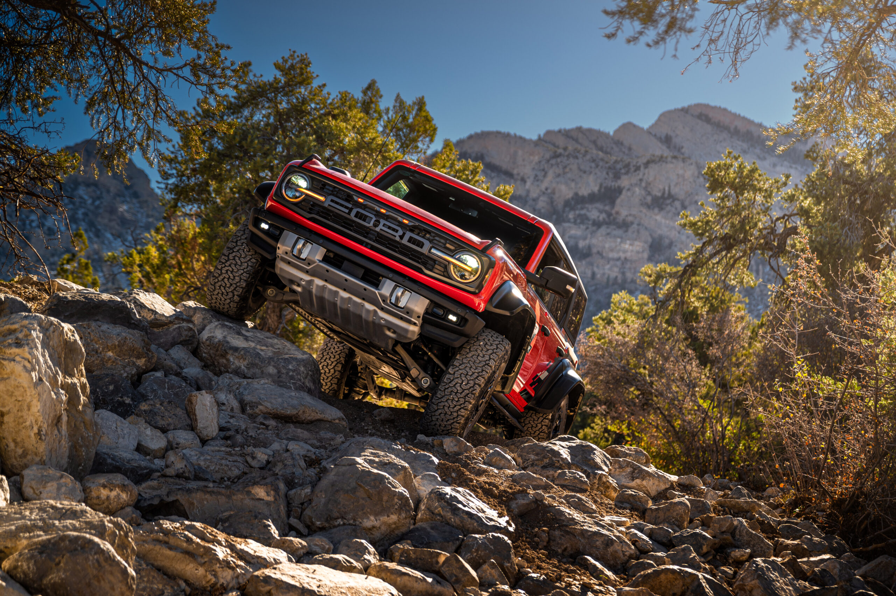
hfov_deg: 28.9
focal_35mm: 70
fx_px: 1741
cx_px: 448
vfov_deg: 19.4
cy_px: 298
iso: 64
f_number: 2.8
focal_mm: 70
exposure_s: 1/400
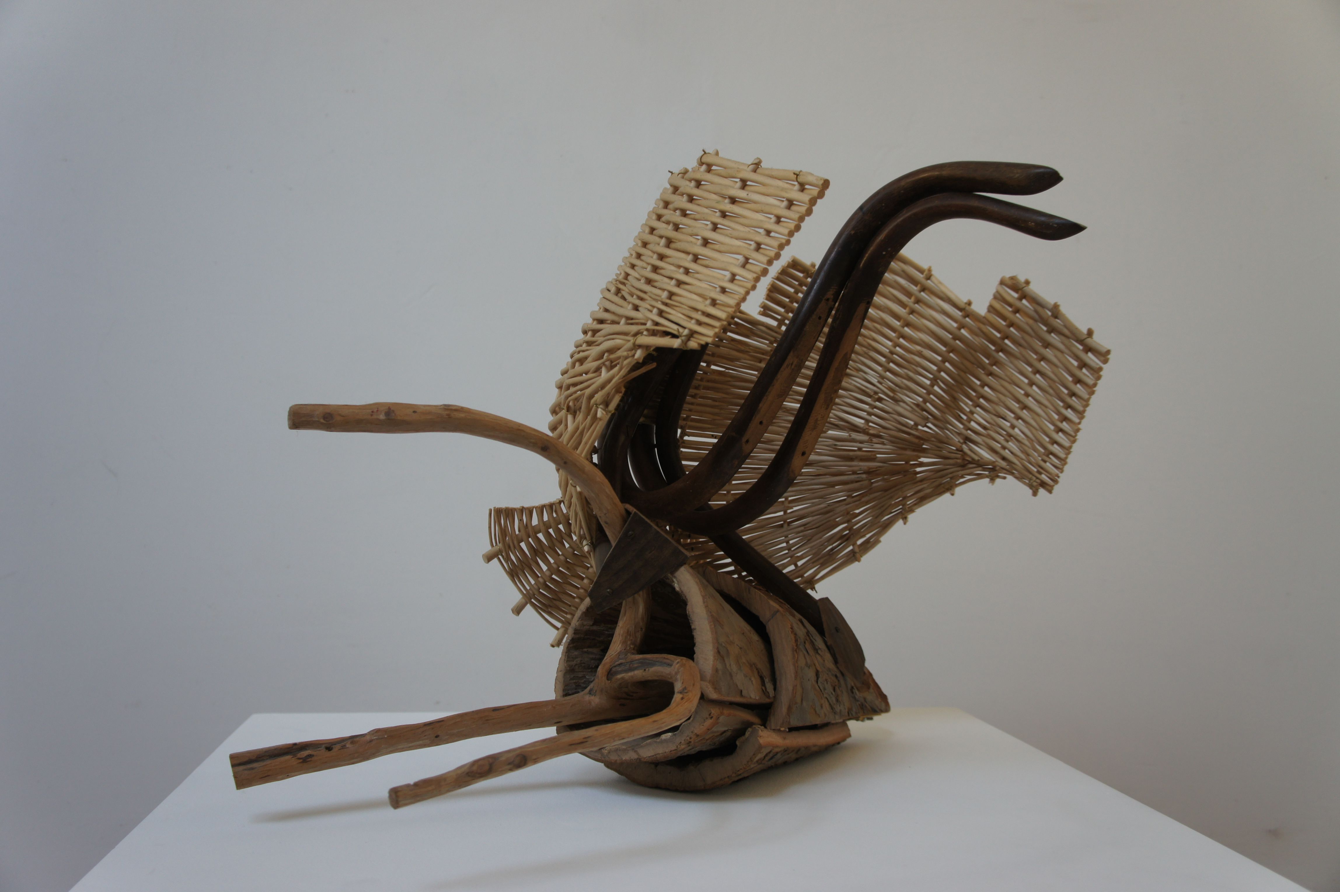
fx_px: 1283
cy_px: 446
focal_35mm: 34
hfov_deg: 55.1
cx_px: 670
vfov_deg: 38.3
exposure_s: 1/15
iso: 200
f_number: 4
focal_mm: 23
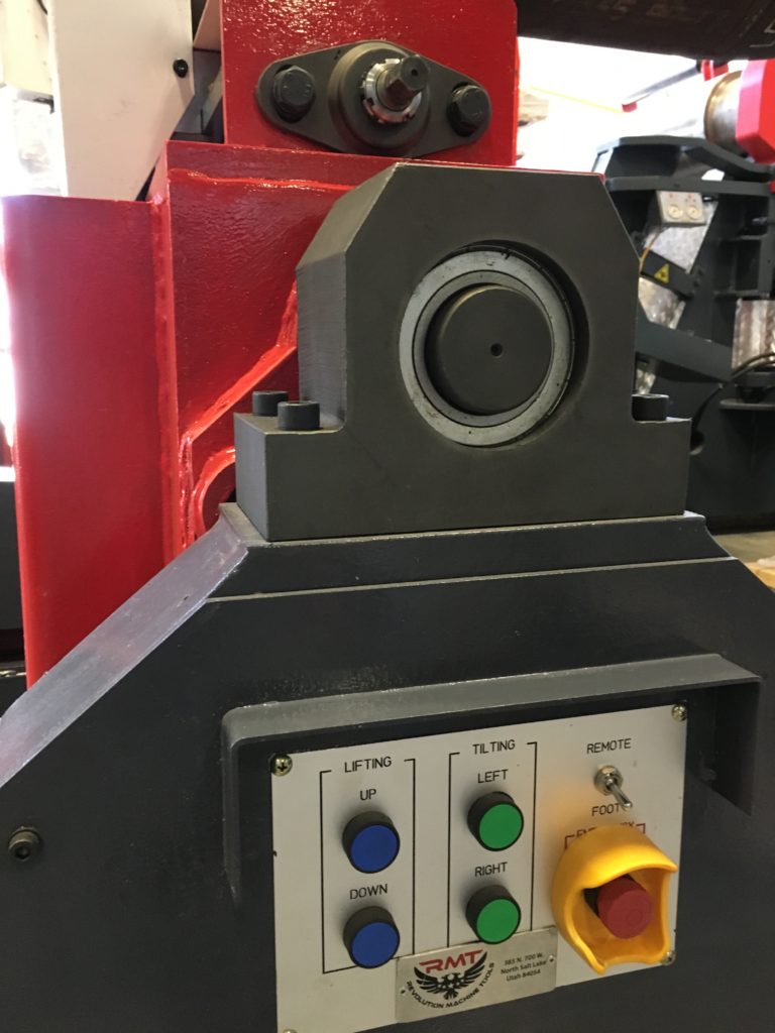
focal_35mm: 29
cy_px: 516
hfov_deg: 48.2
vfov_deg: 61.7
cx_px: 388
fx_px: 866
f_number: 2.2
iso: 200
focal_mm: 4.15
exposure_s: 1/15
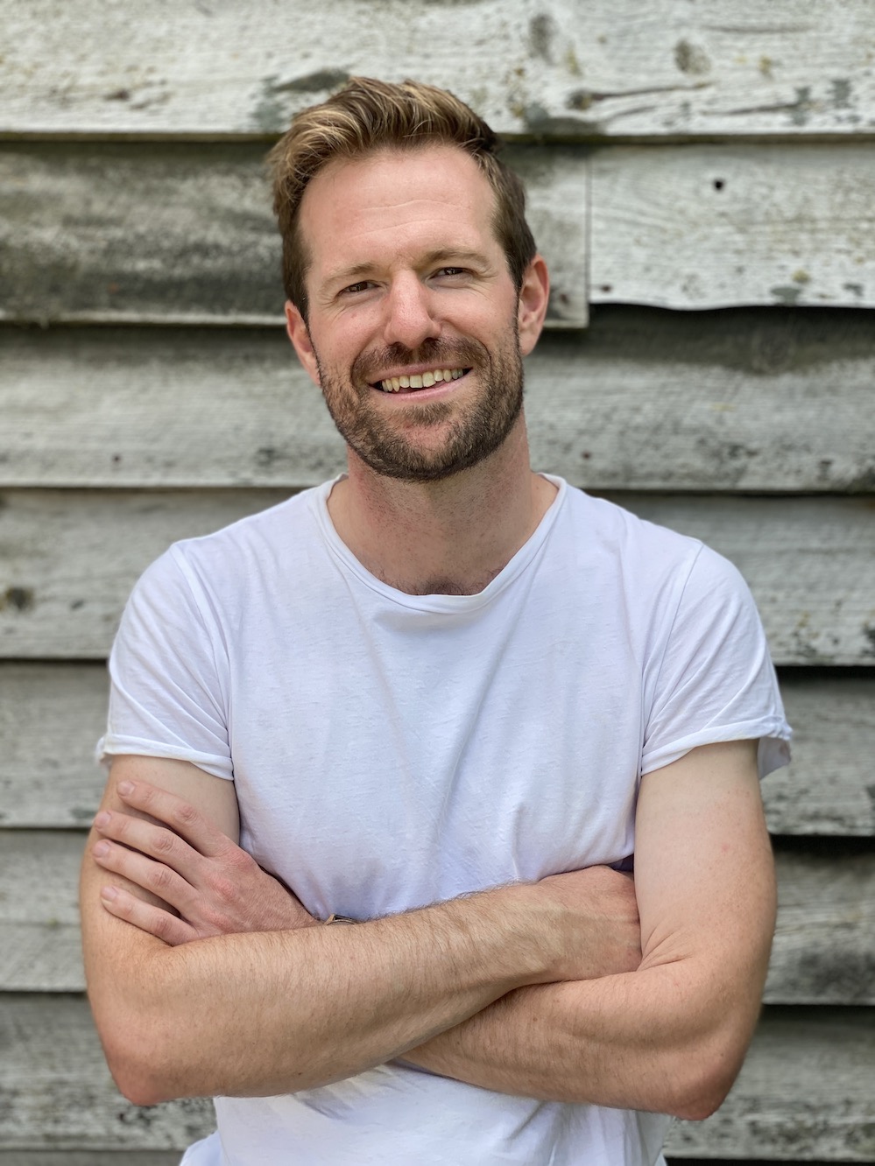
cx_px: 438
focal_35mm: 52
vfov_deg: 36.8
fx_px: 1753
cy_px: 583
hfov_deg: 28.0
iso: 20
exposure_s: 1/444
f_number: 2
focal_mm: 6
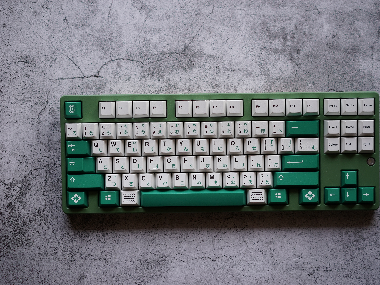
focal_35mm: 60
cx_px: 215
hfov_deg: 32.1
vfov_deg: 24.4
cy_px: 144
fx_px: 659
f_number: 4
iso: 320
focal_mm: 55
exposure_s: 1/50
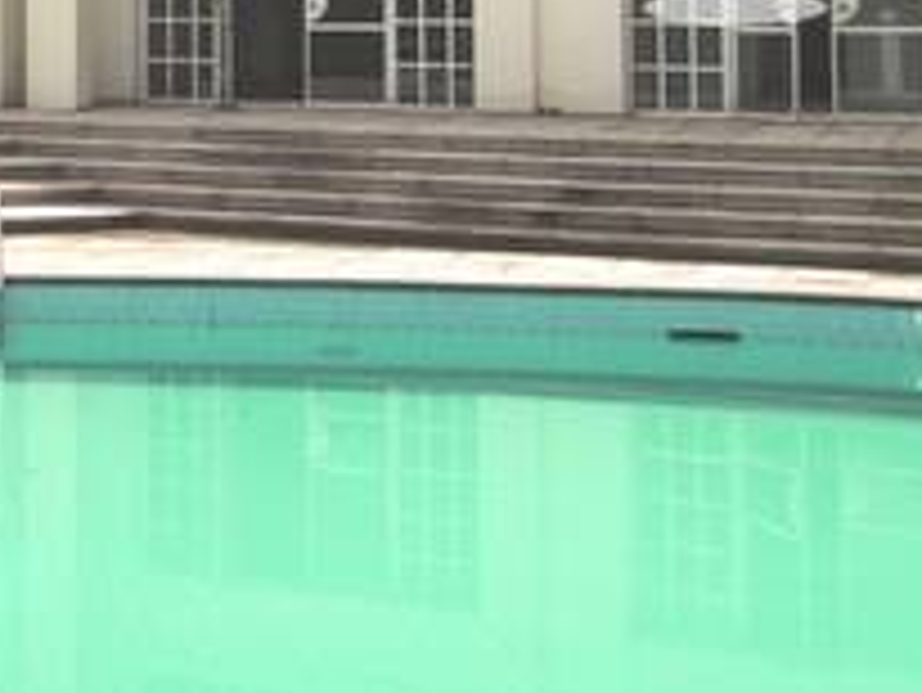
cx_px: -103
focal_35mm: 75
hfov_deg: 24.2
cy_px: -108
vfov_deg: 18.7
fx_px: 1999
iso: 100
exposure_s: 1/2000
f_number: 3.2
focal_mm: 4.3
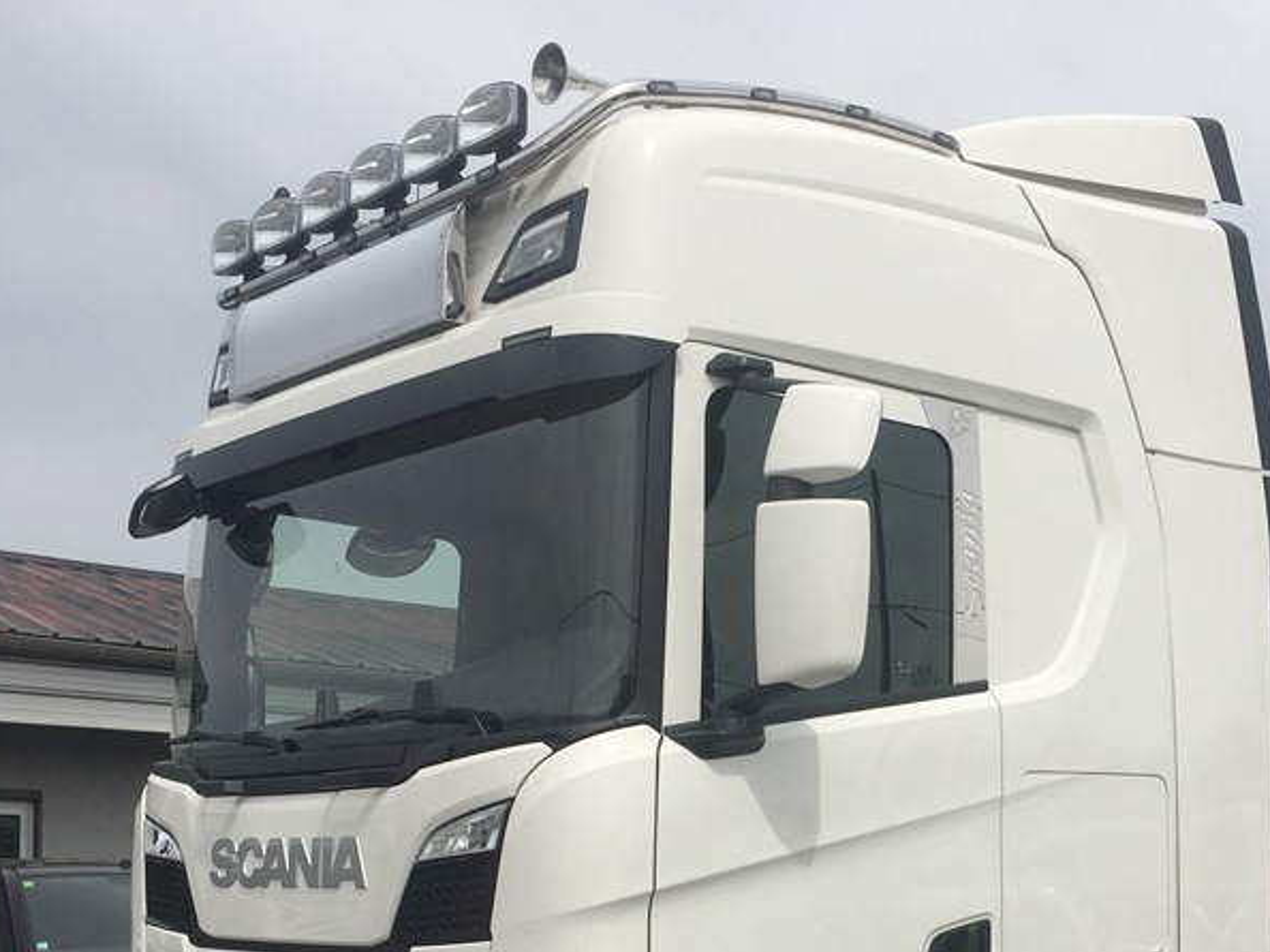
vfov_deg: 28.2
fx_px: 1834
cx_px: 797
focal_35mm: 50
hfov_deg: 38.0
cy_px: 815
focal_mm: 4.15
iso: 32
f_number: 2.2
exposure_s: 1/3300
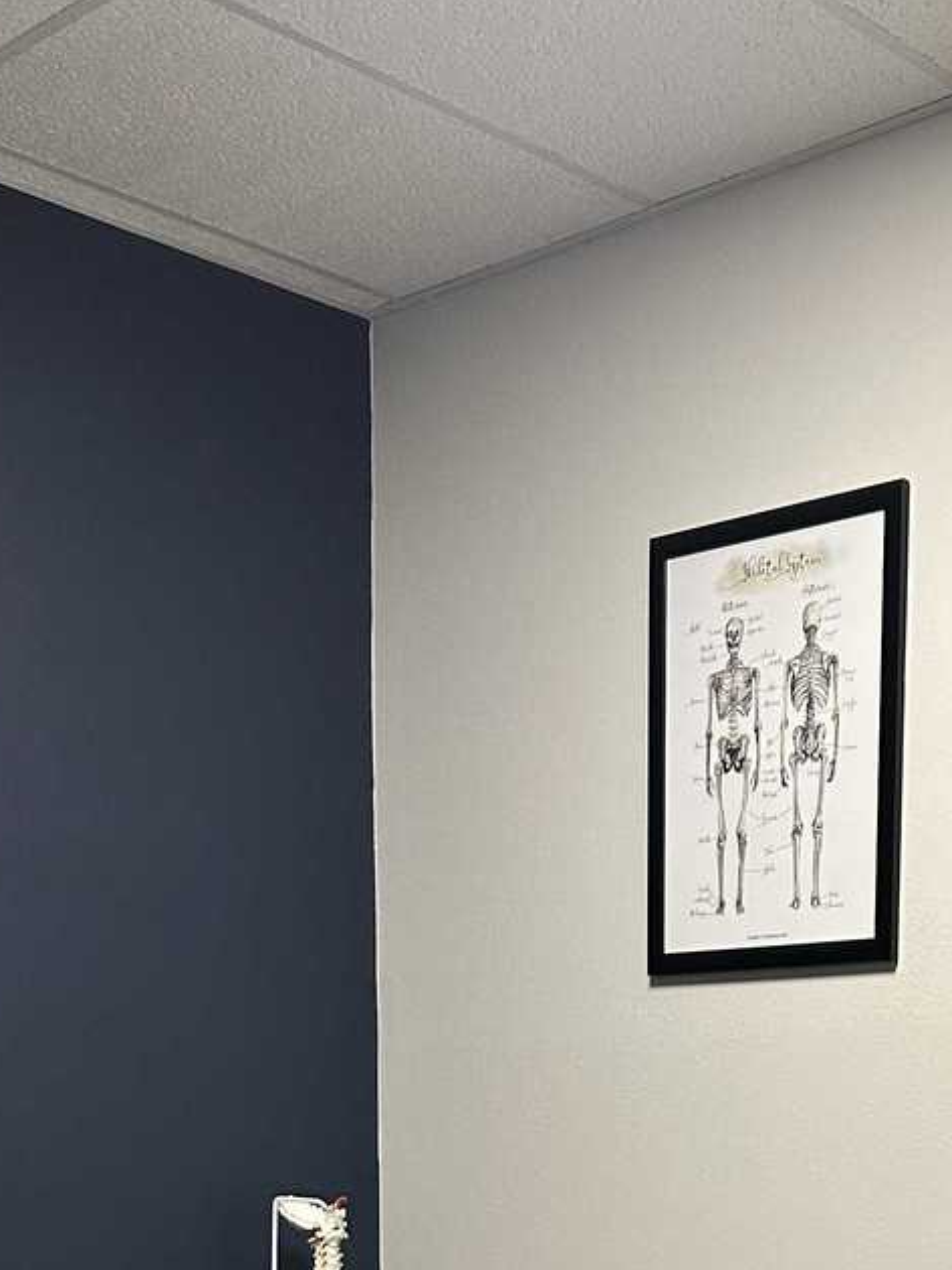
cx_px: 857
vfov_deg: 28.2
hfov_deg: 23.4
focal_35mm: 61
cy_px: 1472
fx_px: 2238
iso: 250
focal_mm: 6.86
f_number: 1.78
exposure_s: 1/60
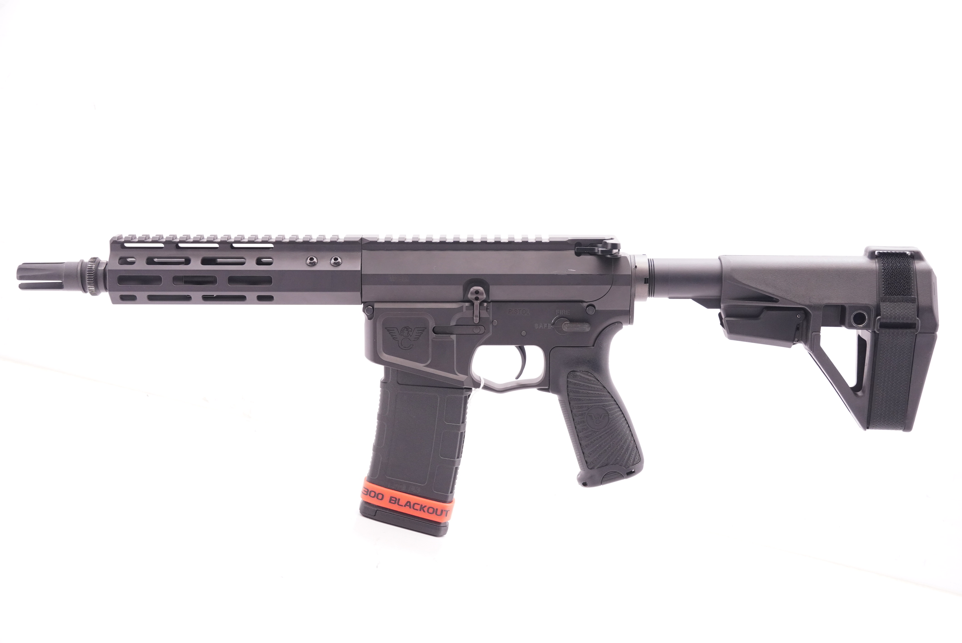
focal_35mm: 60
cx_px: 481
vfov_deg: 22.7
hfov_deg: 33.4
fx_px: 1604
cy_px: 322
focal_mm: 40
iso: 1250
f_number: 5.6
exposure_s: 1/125
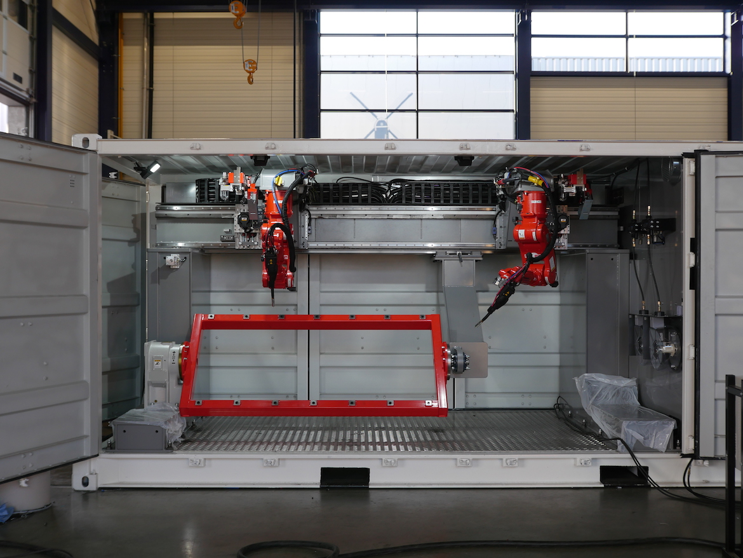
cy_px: 279
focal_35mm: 42
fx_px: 902
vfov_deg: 34.4
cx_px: 372
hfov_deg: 44.8
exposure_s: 1/100
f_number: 2.5
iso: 200
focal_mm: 21
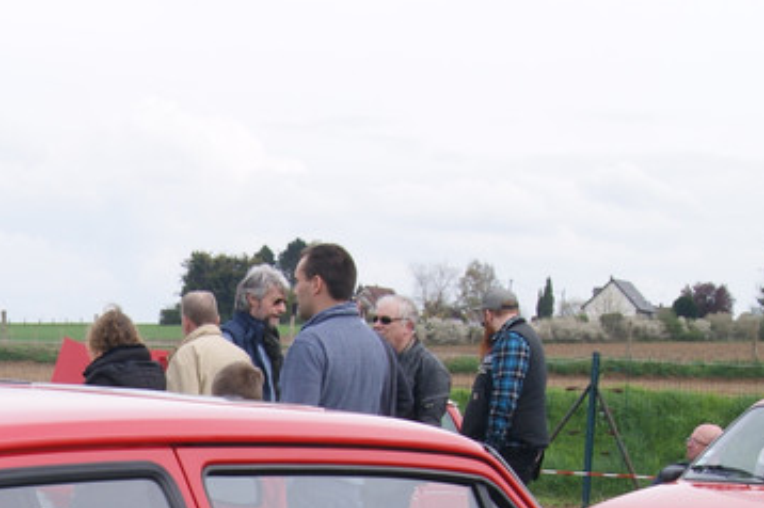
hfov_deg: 16.3
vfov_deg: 10.7
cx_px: -141
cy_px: 843
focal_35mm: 121
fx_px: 2565
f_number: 10
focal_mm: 24
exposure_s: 1/100
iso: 100
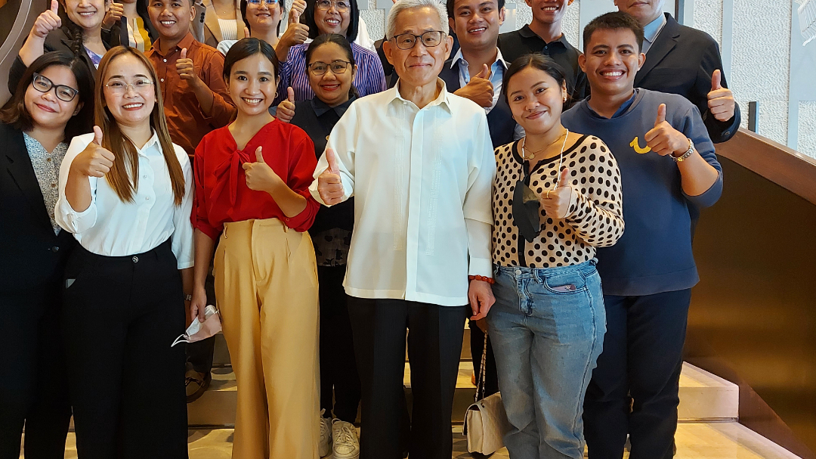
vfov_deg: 37.7
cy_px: 216
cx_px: 340
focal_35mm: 31
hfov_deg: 62.3
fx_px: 671
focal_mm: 5.23
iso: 320
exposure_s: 1/24
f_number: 1.8
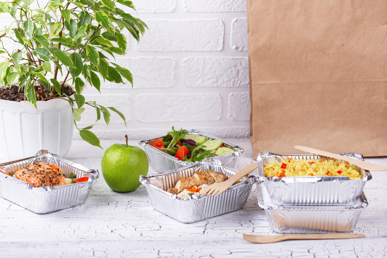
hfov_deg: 19.4
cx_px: 194
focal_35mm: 105
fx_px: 1129
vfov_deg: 13.1
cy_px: 129
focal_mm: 105
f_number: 8
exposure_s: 1/160
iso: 100
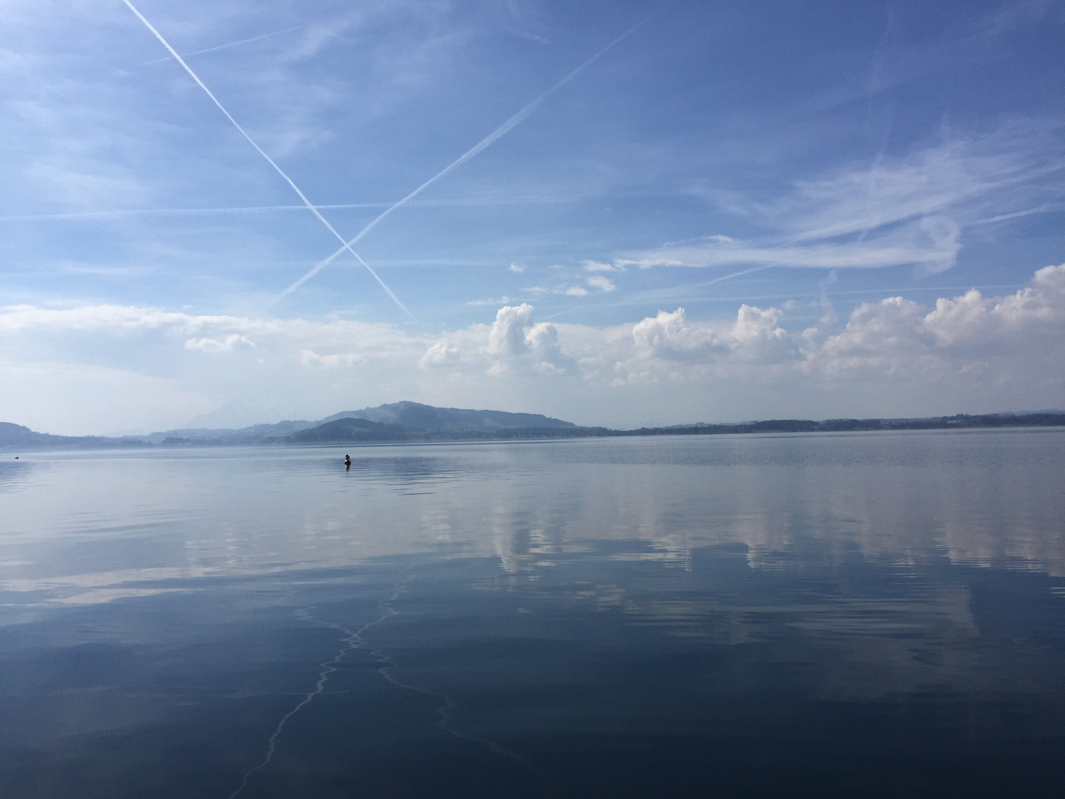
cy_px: 400
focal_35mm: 29
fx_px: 892
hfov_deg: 61.7
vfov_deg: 48.2
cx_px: 532
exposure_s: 1/5650
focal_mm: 4.15
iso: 32
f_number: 2.2
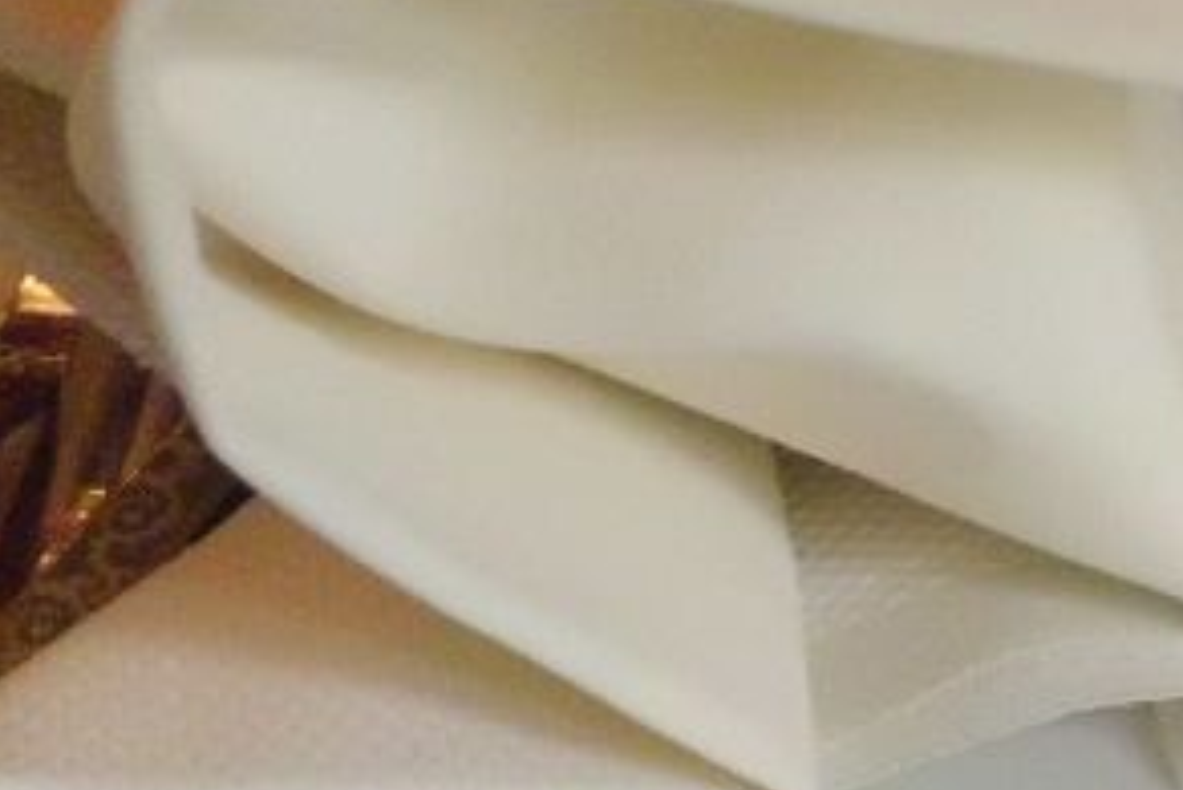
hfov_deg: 16.2
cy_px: 993
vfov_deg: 12.0
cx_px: 1969
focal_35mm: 111
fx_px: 3649
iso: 400
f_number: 2.8
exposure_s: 1/80
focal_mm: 4.7
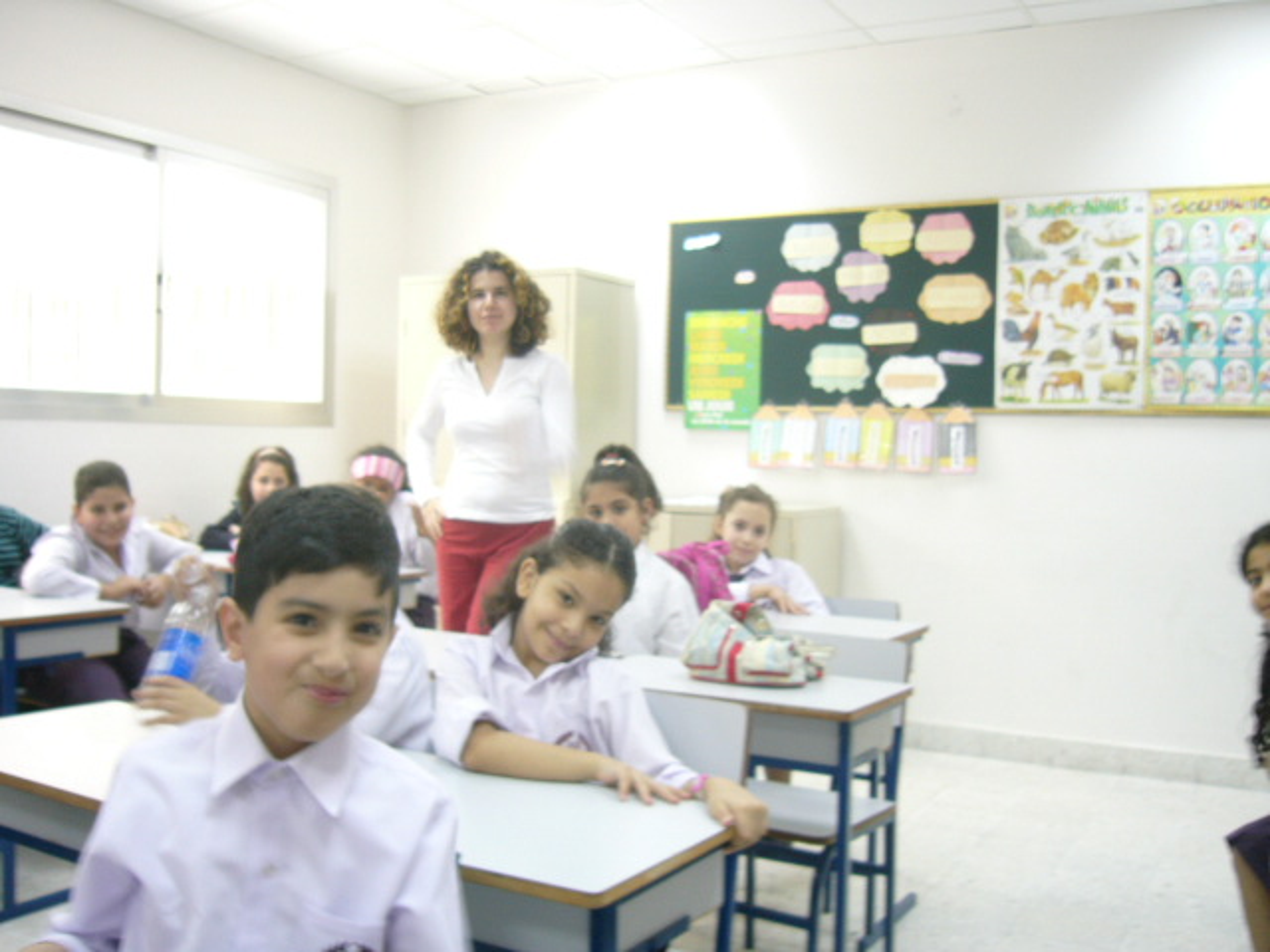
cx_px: 635
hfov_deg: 52.6
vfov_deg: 40.7
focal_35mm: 35
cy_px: 476
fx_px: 1284
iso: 50
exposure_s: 1/8
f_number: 2.8
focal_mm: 5.8
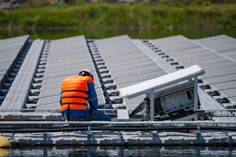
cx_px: 118
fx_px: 2148
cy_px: 78
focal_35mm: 328
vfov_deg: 4.2
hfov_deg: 6.3
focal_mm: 327.7
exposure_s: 1/640
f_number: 6.3
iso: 100
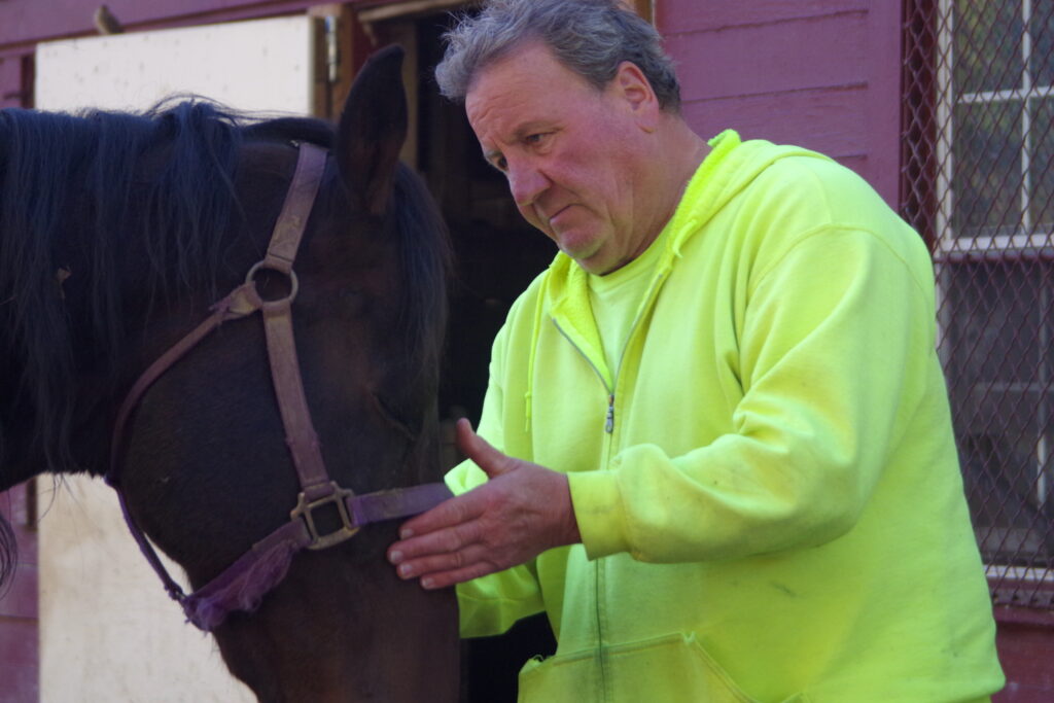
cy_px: 352
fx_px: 3953
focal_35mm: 135
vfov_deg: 10.2
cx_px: 527
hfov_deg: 15.2
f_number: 5.6
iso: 800
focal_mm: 90
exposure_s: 1/250
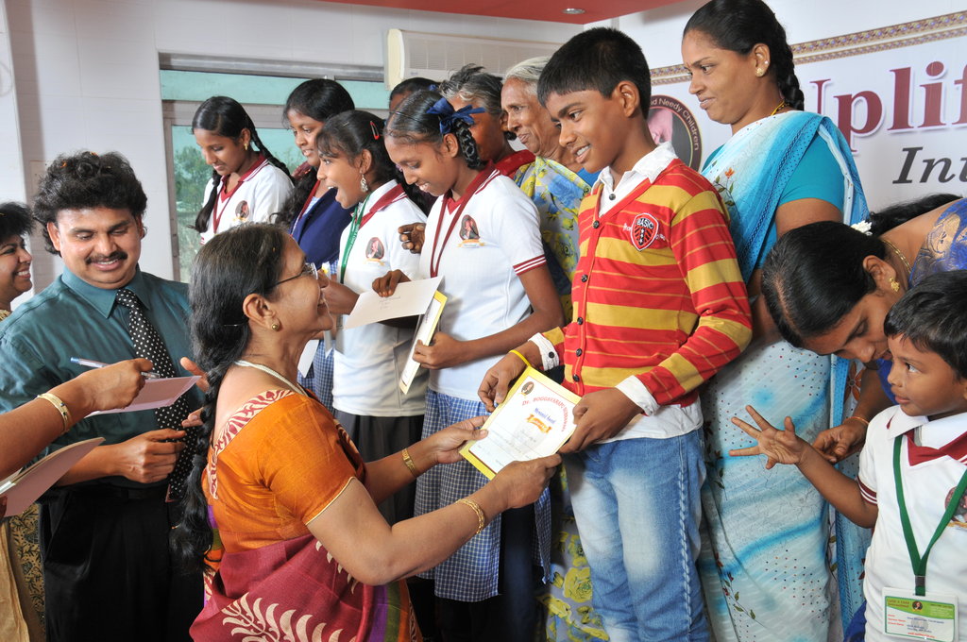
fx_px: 1006
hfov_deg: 51.3
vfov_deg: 35.4
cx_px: 484
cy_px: 321
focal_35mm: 38
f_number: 9
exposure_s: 1/125
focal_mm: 25
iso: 400
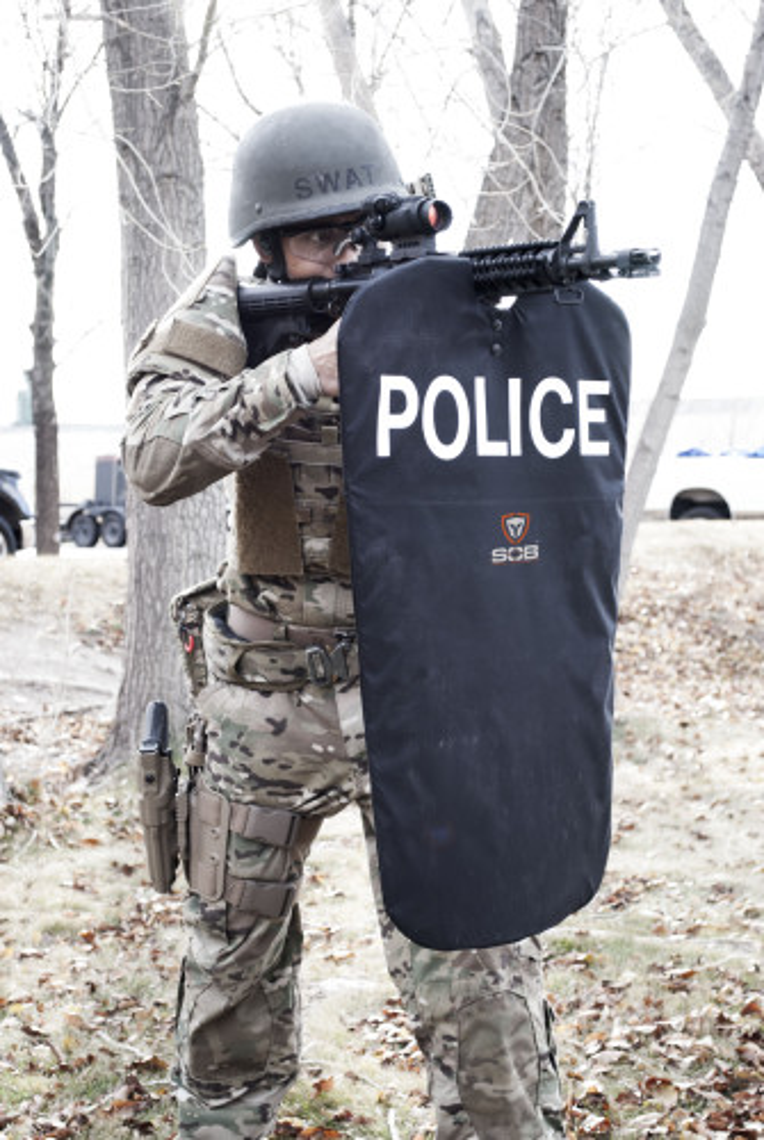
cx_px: 382
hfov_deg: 20.2
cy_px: 570
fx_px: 2141
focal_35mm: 68
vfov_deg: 29.8
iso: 200
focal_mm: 45
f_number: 5.3
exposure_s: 1/50
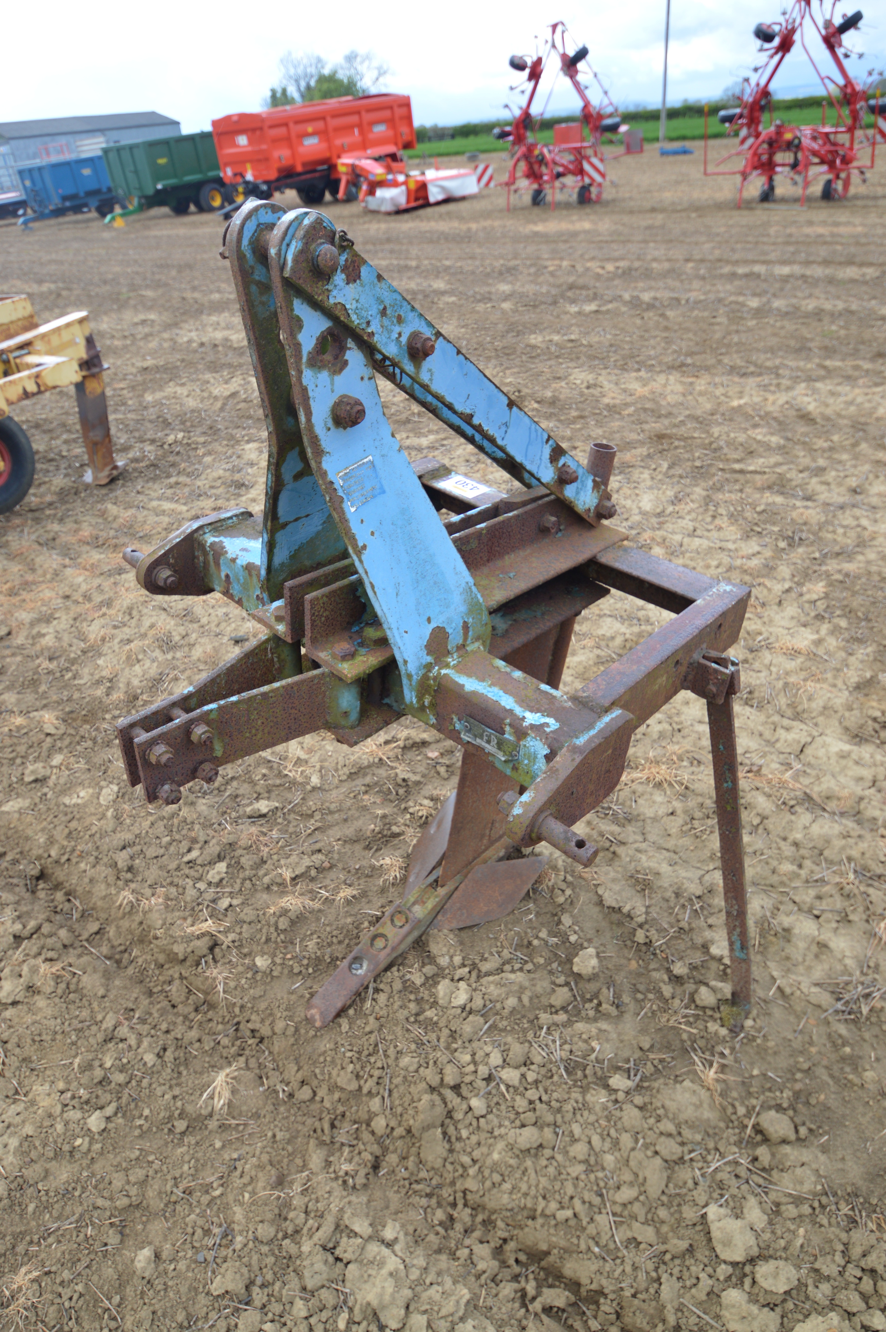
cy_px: 666
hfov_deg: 59.4
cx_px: 443
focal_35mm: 21
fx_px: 777
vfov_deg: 81.3
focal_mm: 14
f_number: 5.6
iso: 125
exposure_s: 1/125
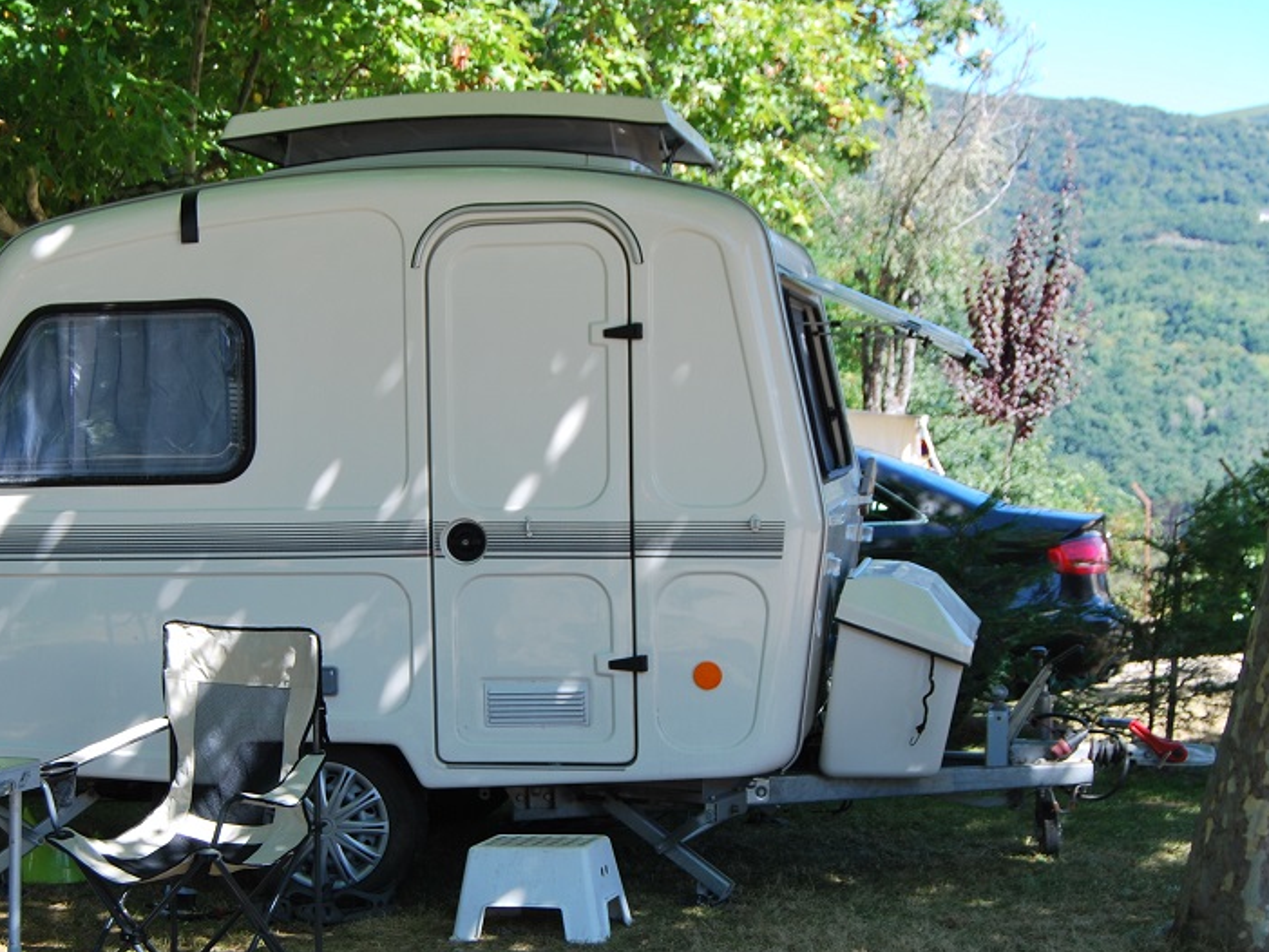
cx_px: 509
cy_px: 568
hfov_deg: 28.9
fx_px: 2457
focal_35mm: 67
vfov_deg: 21.9
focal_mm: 28
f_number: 5.6
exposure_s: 1/125
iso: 100
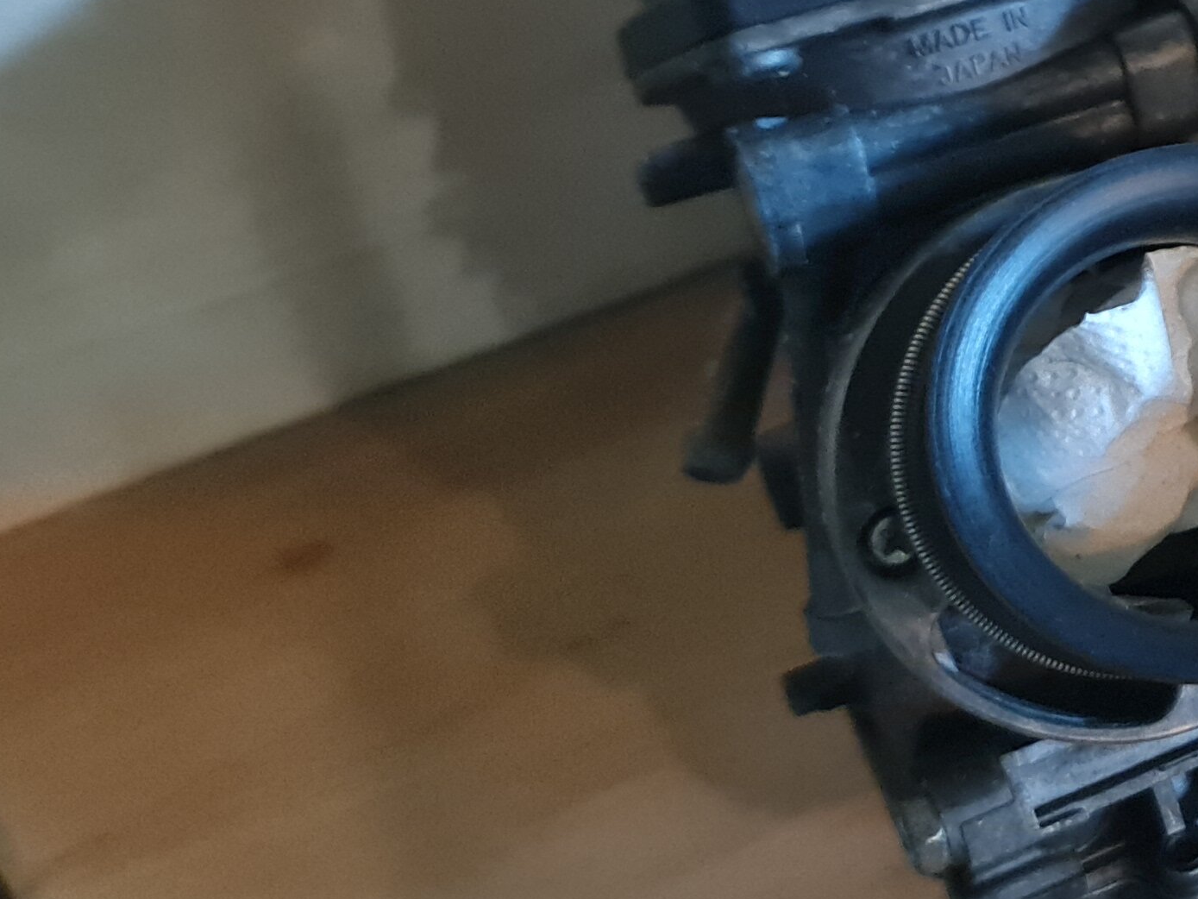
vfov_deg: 20.1
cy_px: 100
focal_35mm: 72
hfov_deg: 23.1
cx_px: 1677
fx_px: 2492
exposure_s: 1/25
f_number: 1.8
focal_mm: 7
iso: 1250
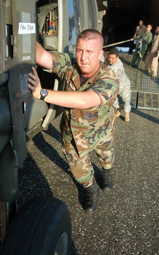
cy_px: 126
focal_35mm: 37
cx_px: 78
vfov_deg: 53.3
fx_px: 253
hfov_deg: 34.9
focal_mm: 23
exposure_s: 1/4000
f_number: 4
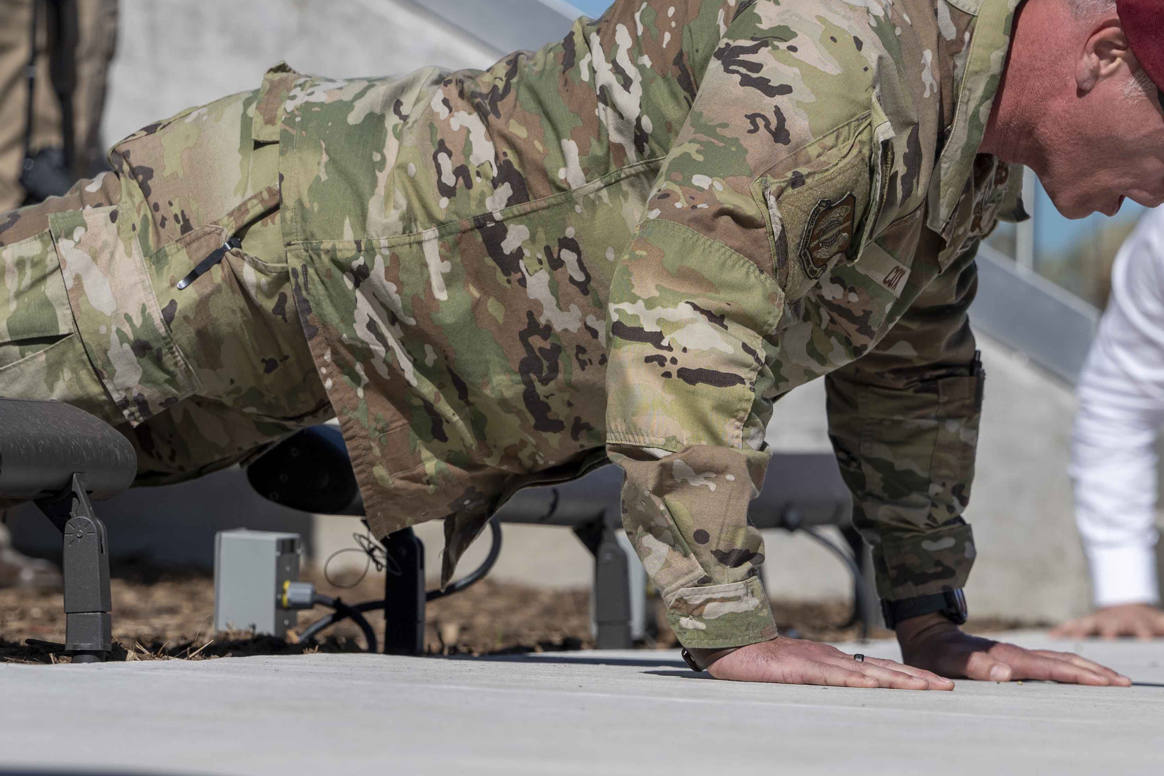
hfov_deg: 6.7
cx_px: 892
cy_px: 423
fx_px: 9892
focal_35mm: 306
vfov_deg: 4.5
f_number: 4
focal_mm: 125
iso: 72
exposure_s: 1/1600
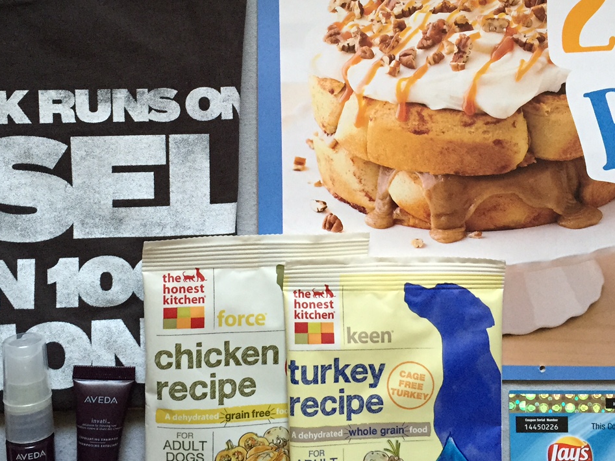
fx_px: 888
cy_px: 169
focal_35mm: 50
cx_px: 296
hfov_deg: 38.2
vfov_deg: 29.0
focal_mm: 4.15
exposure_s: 1/30
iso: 160
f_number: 2.2
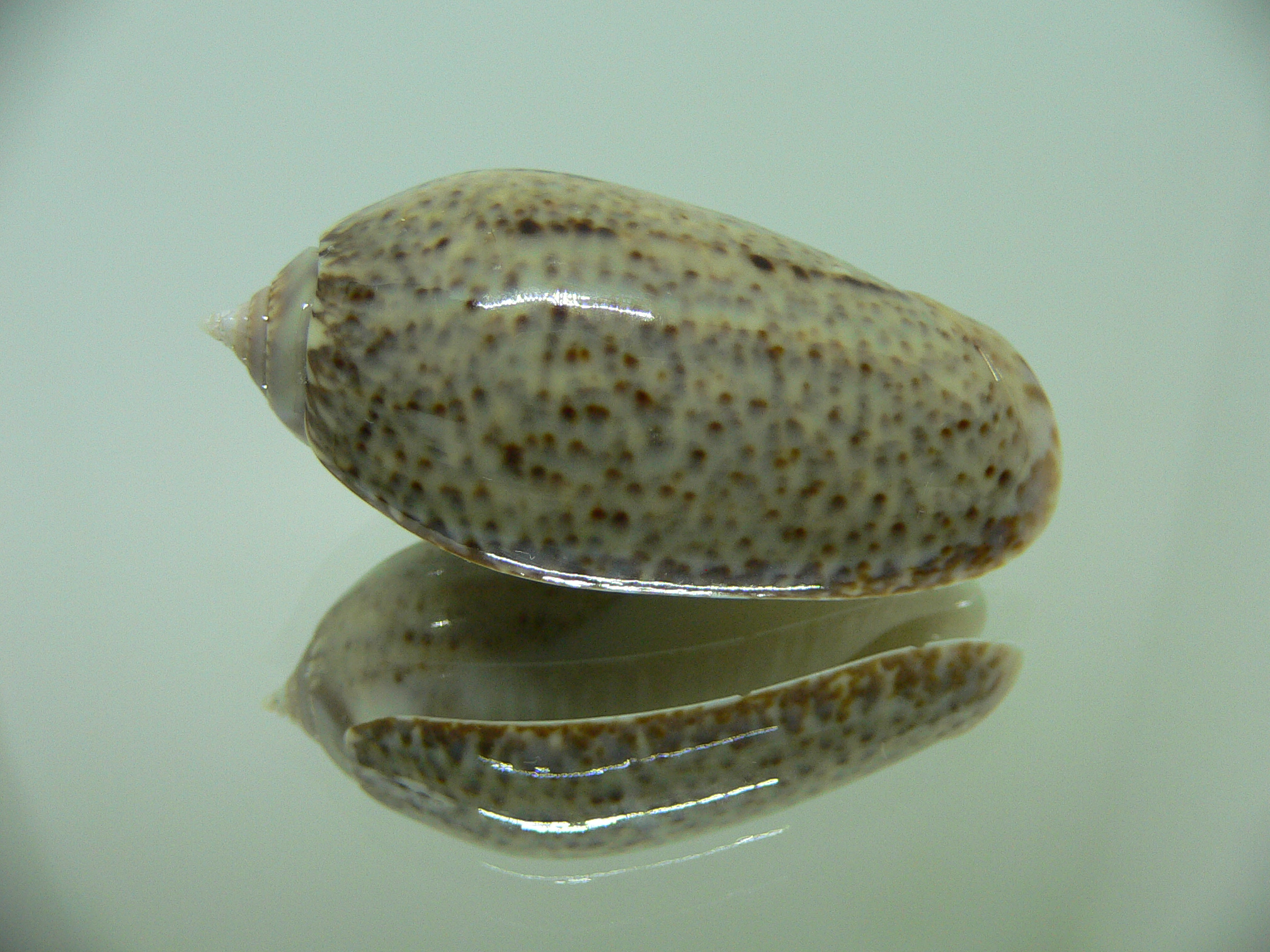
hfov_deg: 52.6
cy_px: 476
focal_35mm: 35
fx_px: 1284
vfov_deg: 40.7
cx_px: 635
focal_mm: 4.6
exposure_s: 1/60
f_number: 2.8
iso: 150
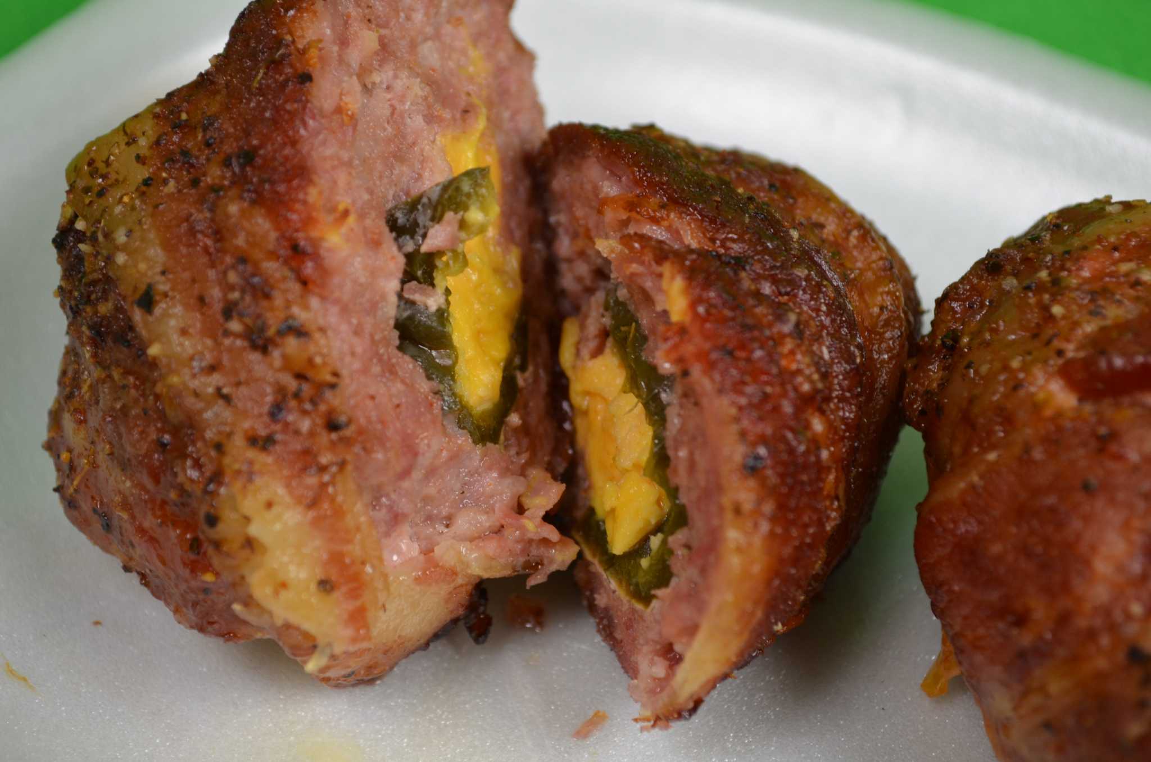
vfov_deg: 20.1
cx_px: 576
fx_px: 2153
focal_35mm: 68
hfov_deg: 29.9
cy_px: 381
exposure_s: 1/100
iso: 400
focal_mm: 45
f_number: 5.3
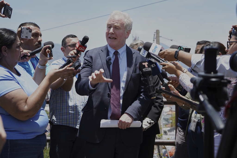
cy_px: 79
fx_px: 329
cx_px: 118
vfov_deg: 27.0
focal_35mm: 50
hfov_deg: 39.6
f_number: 4.5
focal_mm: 50
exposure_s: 1/800
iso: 250
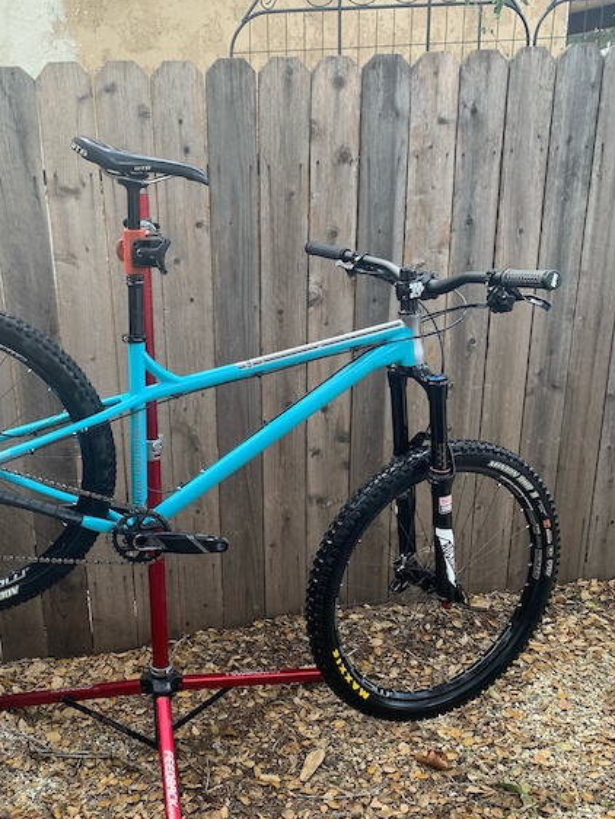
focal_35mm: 37
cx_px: 204
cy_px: 482
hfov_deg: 38.3
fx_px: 876
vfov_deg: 49.9
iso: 50
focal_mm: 4.25
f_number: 1.8
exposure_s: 1/121
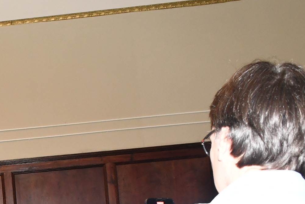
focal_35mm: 84
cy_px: 260
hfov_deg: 22.6
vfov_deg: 15.5
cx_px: -45
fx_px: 712
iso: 1600
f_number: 8
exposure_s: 1/60
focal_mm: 20
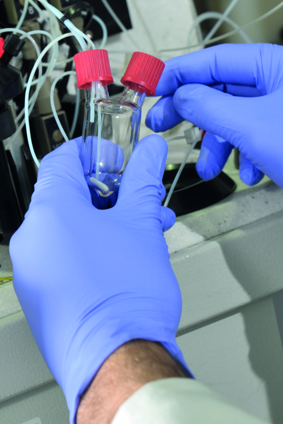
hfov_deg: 6.6
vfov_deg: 9.8
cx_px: 9
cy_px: 88
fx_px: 2463
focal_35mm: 209
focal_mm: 85
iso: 200
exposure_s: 1/125
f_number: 6.3
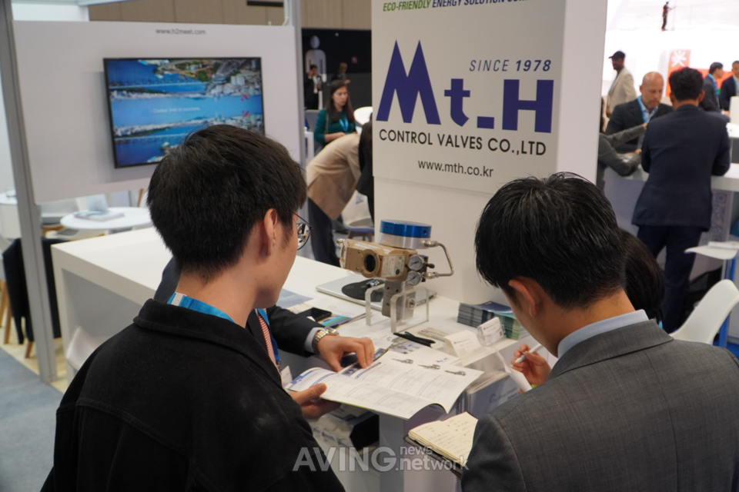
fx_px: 677
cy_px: 246
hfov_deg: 57.2
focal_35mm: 33
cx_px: 370
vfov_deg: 40.0
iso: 1250
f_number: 4
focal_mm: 22
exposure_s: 1/160
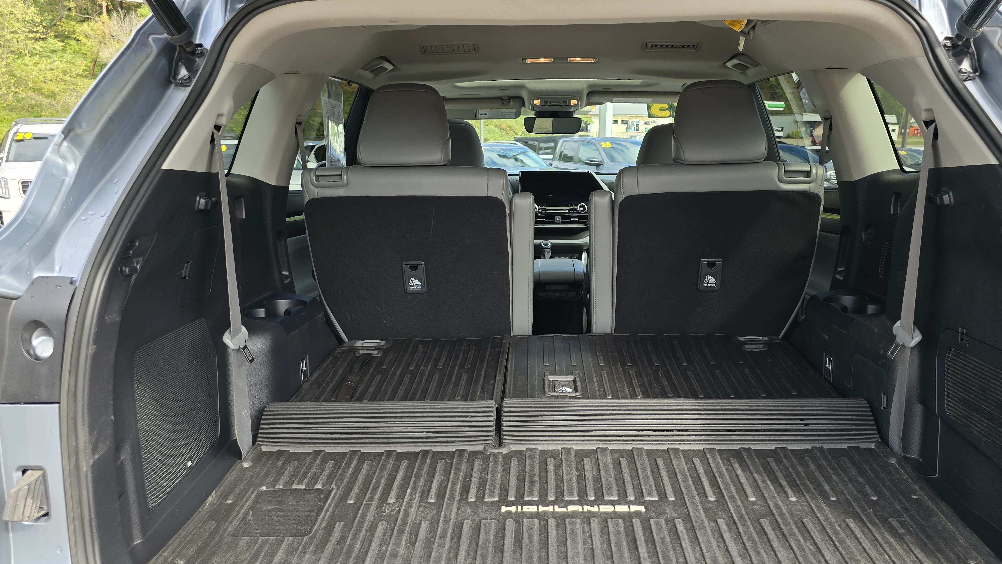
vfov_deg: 38.9
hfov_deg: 64.1
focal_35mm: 30
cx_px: 557
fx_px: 797
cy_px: 318
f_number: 1.7
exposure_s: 1/180
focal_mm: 6.3
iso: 16
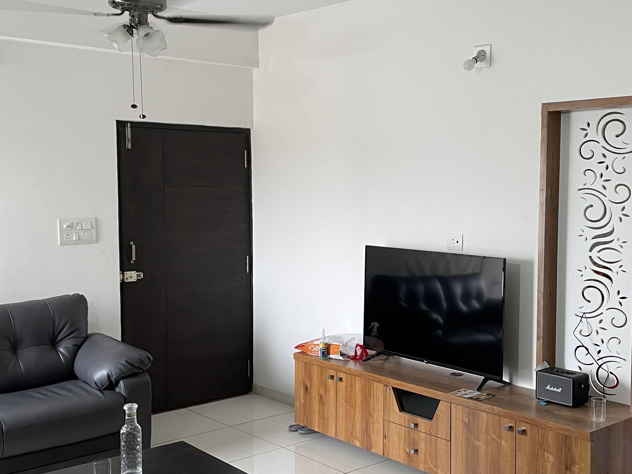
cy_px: 250
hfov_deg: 42.4
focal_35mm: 44
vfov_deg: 32.9
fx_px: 803
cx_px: 418
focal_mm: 4.2
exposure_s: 1/50
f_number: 1.6
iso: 64
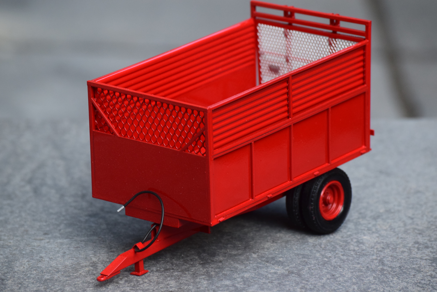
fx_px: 2187
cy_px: 146
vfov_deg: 7.6
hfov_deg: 11.4
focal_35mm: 180
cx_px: 218
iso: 1400
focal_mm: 120
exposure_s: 1/125
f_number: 9
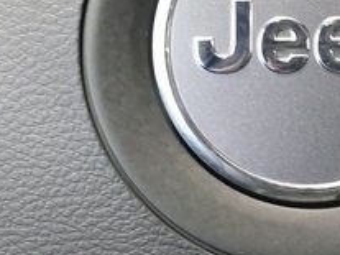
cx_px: 320
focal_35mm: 119
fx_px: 1168
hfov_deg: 16.3
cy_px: 66
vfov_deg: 12.4
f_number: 3.5
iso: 3200
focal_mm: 12
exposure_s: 1/13
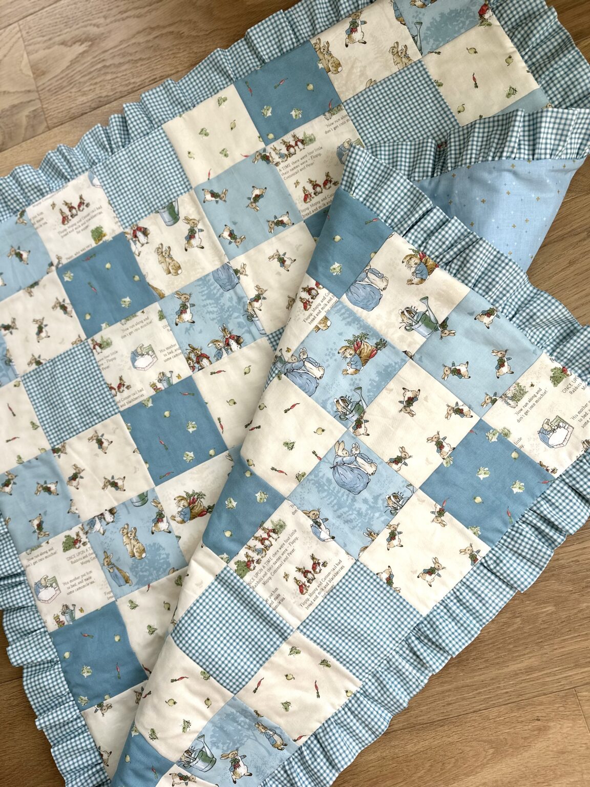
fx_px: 545
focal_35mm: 24
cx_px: 295
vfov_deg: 71.6
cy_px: 394
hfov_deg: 56.8
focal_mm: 6.86
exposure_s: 1/426
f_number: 1.78
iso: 80
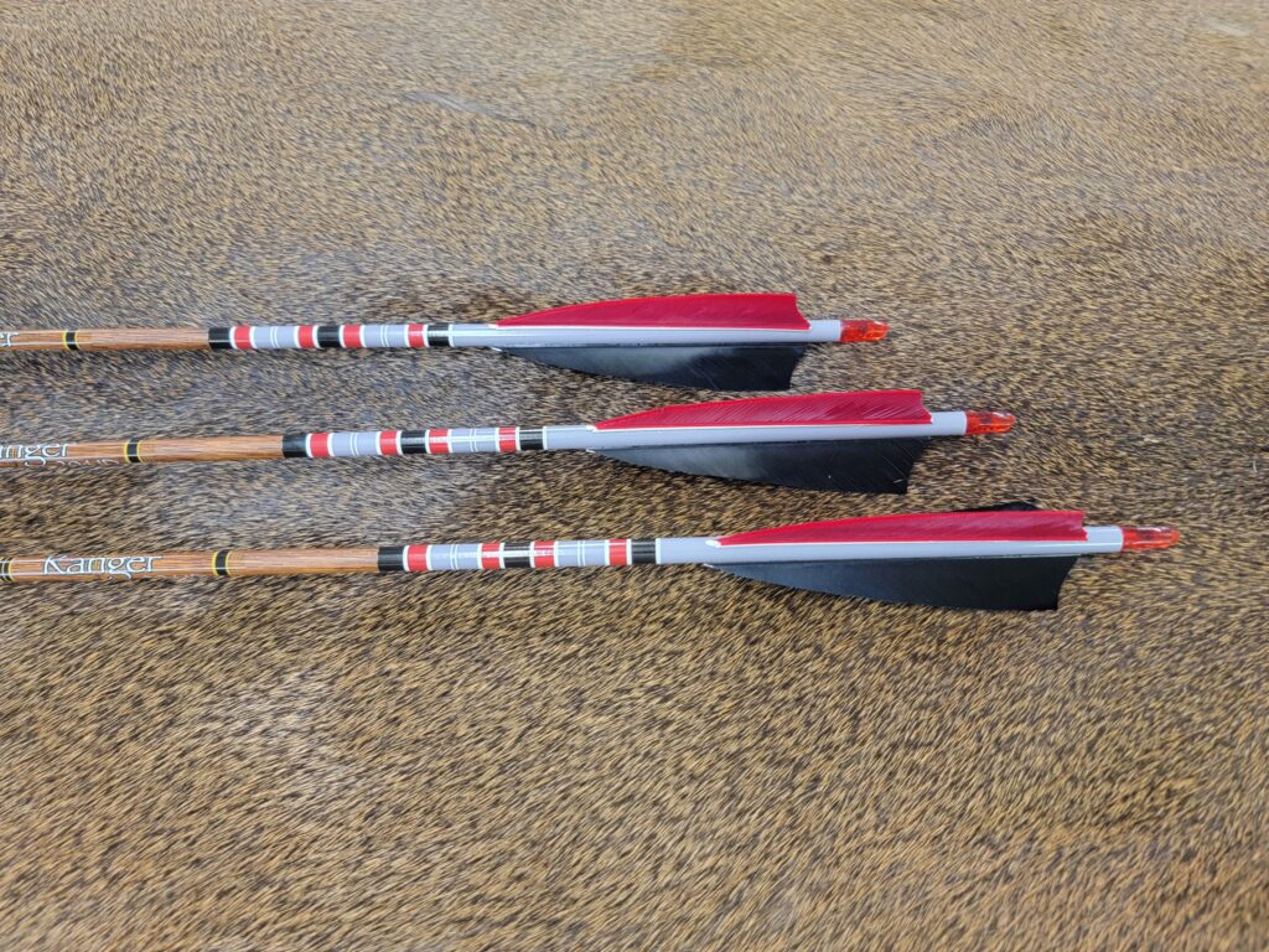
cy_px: 476
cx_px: 634
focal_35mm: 24
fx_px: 880
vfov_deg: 56.8
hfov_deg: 71.6
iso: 200
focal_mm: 6.7
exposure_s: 1/40
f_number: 1.8
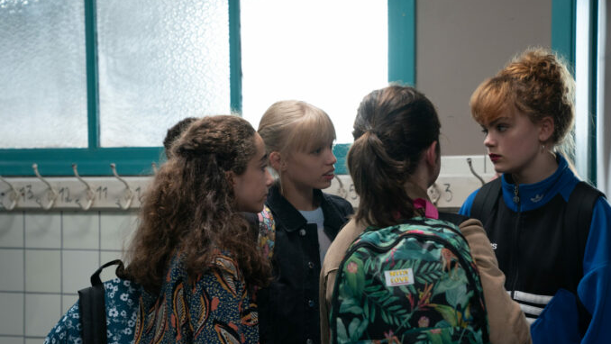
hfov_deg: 25.6
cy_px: 225
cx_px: 332
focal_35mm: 83
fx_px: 1345
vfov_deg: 14.6
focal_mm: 70
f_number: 4.5
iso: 1250
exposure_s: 1/200
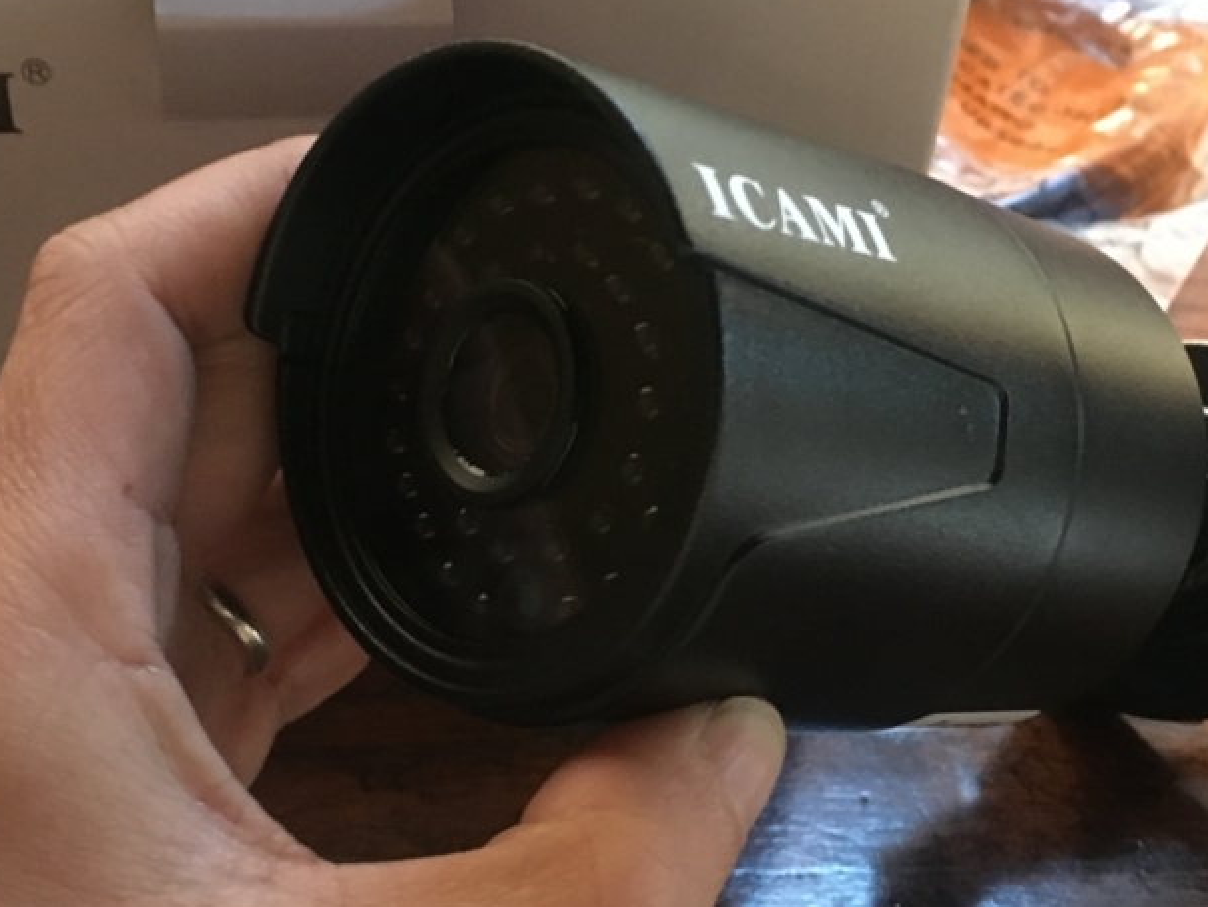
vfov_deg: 29.7
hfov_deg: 38.8
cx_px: 514
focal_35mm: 49
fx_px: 1711
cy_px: 486
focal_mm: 4.15
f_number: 2.2
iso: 500
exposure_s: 1/15
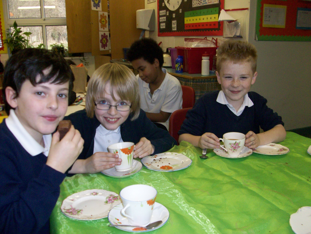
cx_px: 156
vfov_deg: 41.8
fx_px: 305
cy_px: 117
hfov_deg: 54.0
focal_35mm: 34
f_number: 2.8
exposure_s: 1/60
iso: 160
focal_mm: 5.7
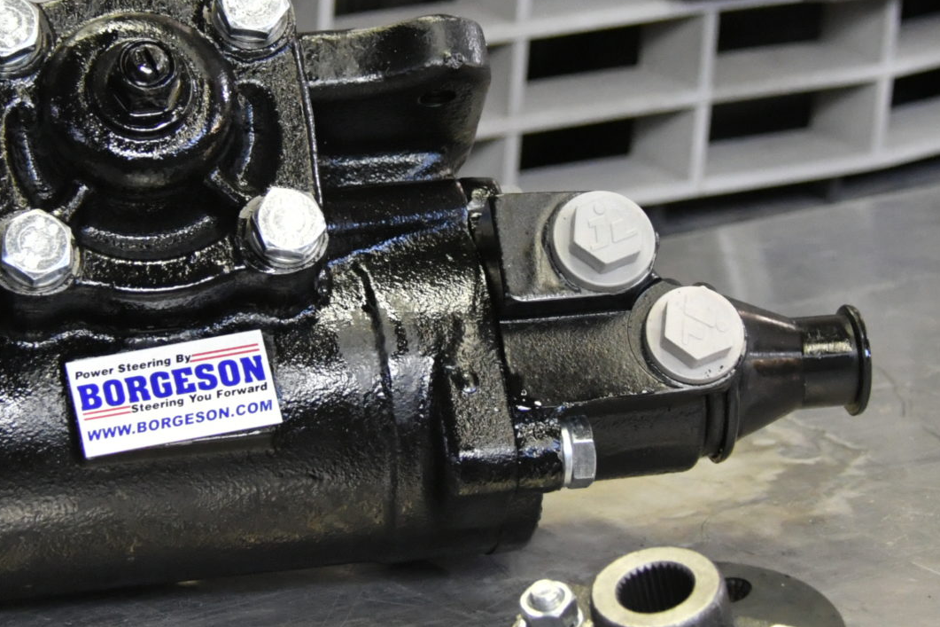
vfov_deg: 7.6
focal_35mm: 181
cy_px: 221
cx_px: 377
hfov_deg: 11.4
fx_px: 4725
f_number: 5.3
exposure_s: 1/60
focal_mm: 50
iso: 1600
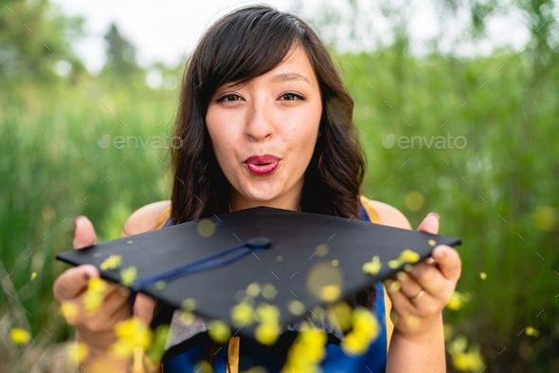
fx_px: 543
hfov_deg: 54.4
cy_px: 186
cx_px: 280
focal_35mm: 35
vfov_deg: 37.8
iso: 100
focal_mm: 35
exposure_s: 1/1000
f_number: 2
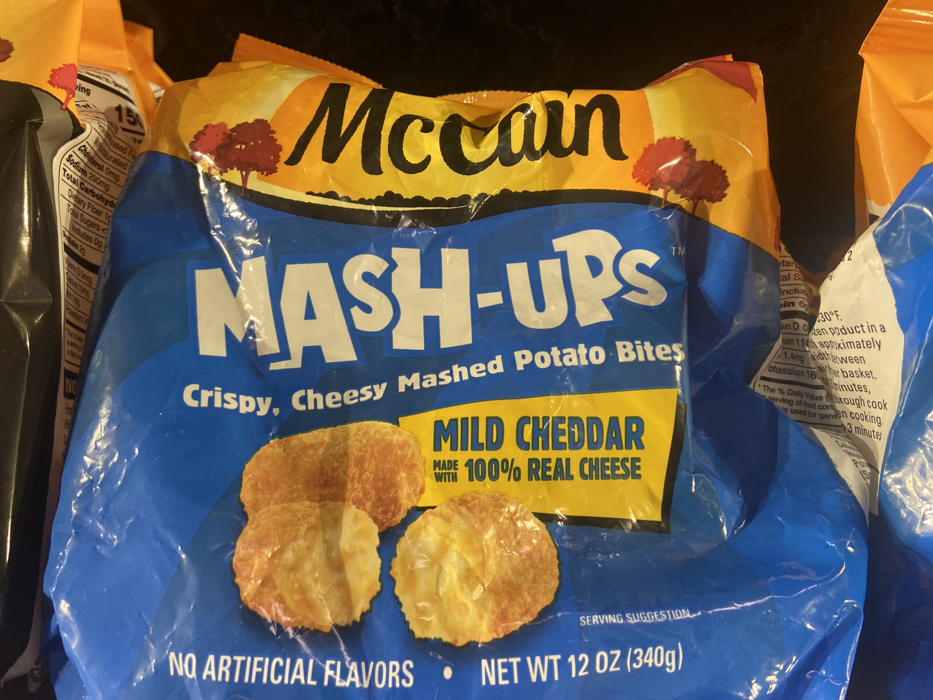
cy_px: 350
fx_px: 701
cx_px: 466
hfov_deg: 67.3
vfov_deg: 53.1
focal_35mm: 26
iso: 125
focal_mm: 4.25
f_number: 1.8
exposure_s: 1/110
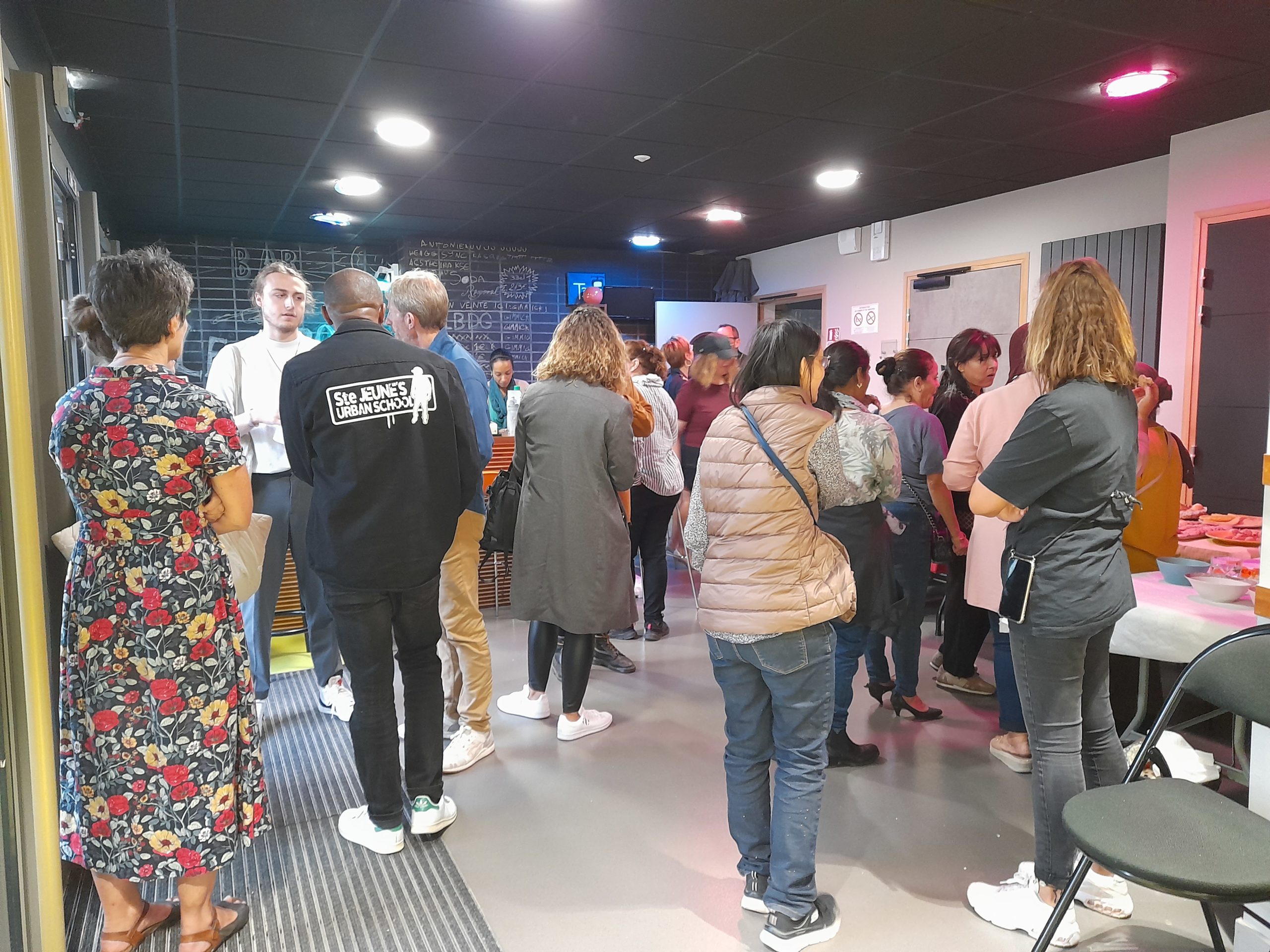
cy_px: 476
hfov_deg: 69.4
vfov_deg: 54.9
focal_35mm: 25
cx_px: 635
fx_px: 917
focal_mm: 4.6
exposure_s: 1/25
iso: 400
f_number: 2
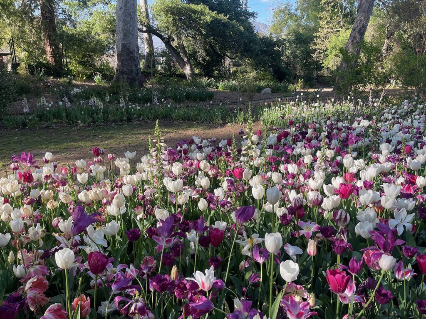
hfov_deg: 69.4
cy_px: 160
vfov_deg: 54.9
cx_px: 213
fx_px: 308
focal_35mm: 25
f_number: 1.6
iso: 32
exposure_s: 1/430
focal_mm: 5.1
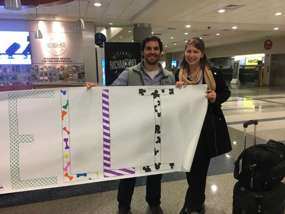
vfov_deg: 48.2
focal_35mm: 29
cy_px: 107
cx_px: 142
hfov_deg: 61.7
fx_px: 239
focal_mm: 4.15
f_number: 2.2
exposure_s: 1/30
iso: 160
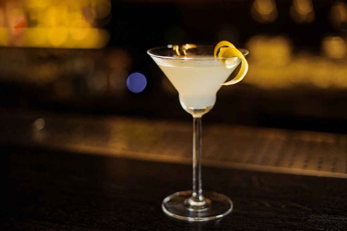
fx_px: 491
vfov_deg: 26.5
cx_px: 172
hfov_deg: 38.9
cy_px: 117
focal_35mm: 51
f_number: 2
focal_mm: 50
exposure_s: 1/160
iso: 250
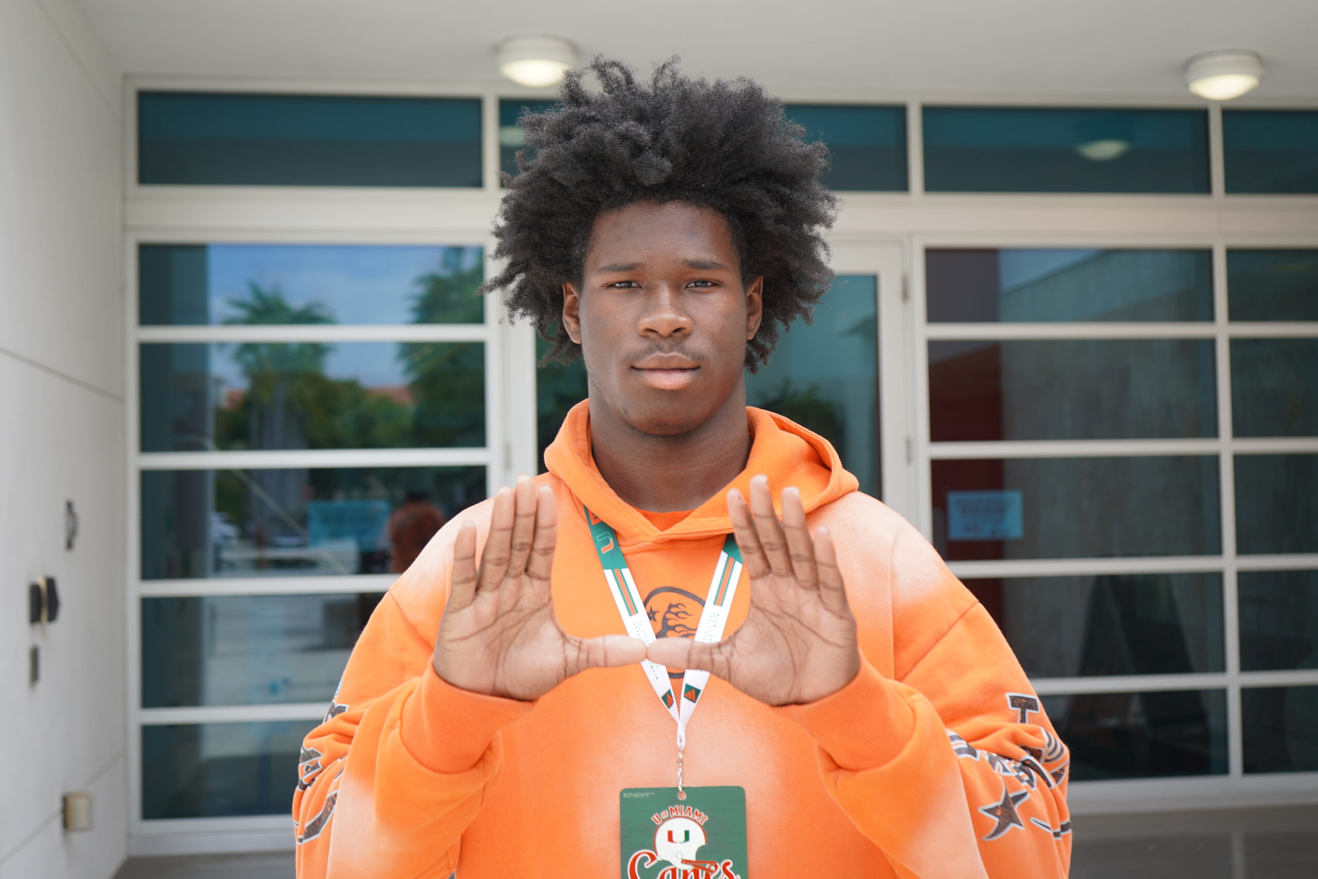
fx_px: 1684
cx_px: 659
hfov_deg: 42.7
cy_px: 440
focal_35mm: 46
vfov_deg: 29.2
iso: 100
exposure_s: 1/200
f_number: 4.5
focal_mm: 46
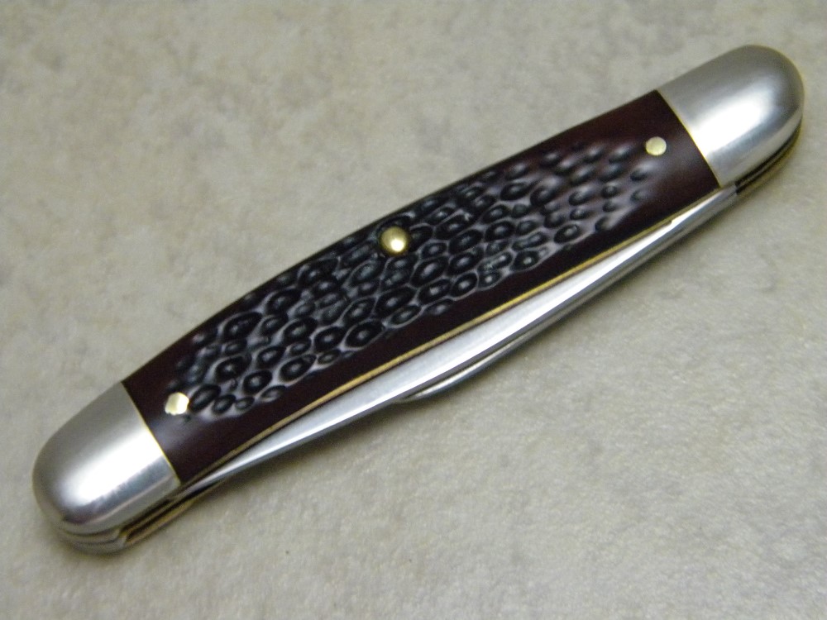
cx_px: 414
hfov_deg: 18.7
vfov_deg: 14.1
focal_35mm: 105
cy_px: 310
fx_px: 2509
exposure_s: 1/59.1
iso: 800
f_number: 4.7
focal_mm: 19
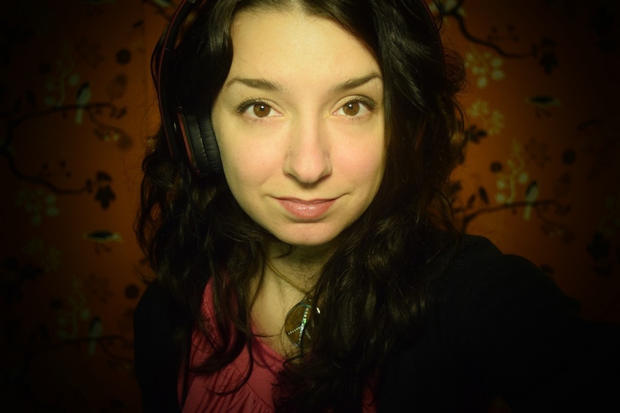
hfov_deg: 51.3
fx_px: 646
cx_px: 310
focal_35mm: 38
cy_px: 206
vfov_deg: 35.5
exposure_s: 1/60
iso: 2500
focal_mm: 25
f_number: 4
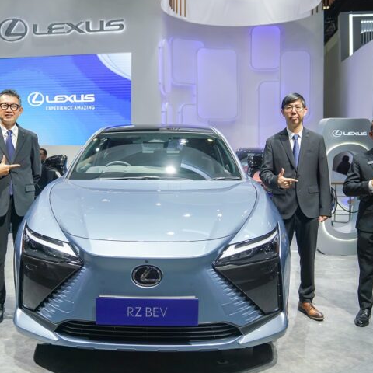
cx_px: 161
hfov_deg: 48.3
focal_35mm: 34
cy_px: 190
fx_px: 414
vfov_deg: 48.4
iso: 500
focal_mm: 25
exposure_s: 1/640
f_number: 2.8
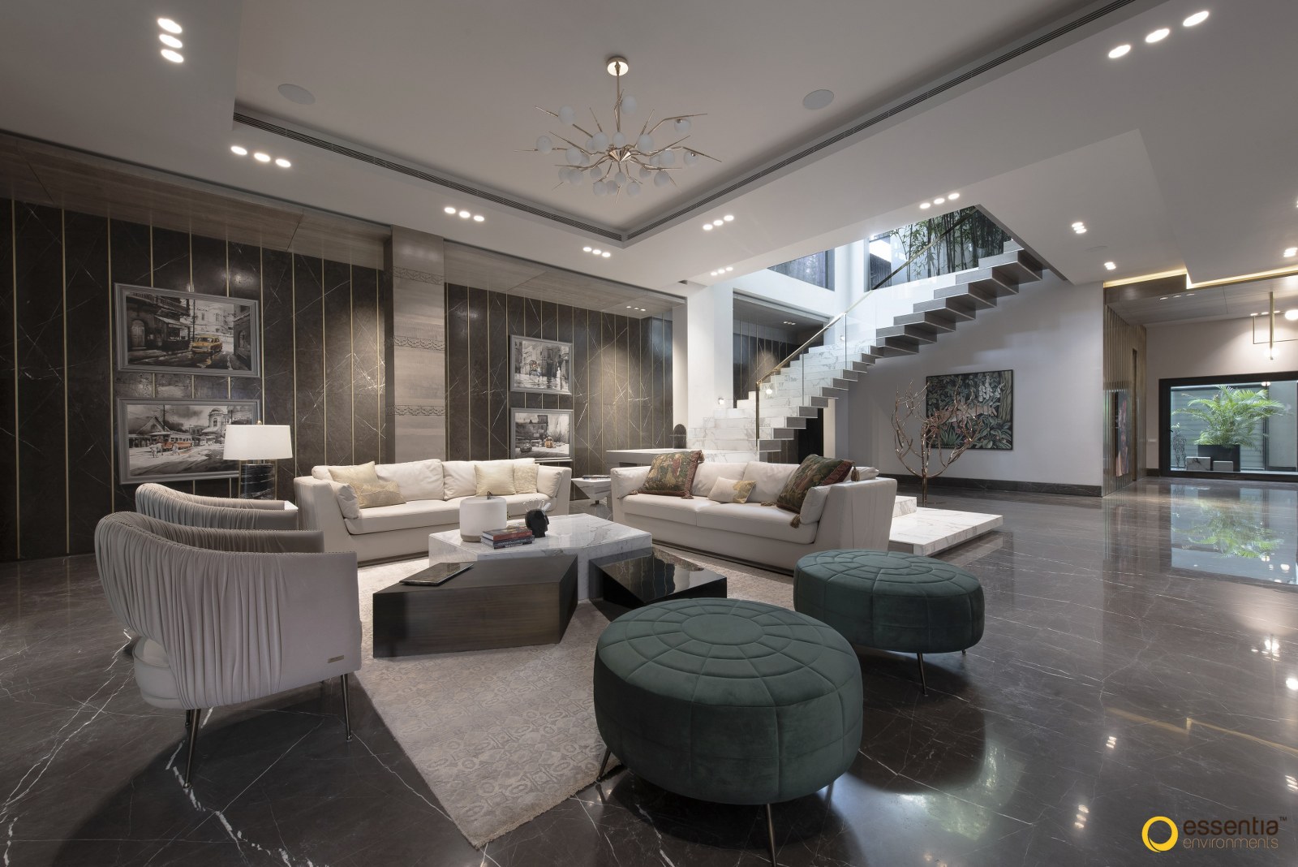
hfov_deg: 104.2
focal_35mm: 14
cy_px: 434
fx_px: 505
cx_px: 649
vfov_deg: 81.3
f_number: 16
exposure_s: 2.5
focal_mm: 14
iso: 100
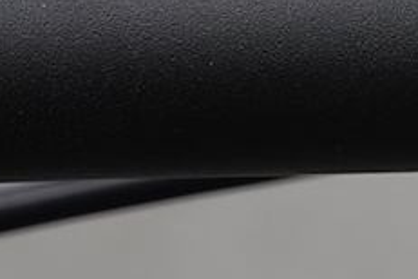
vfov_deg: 3.1
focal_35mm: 438
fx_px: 5085
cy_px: -120
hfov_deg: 4.6
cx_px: 816
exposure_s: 1/80
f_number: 4
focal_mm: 27.44
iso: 100
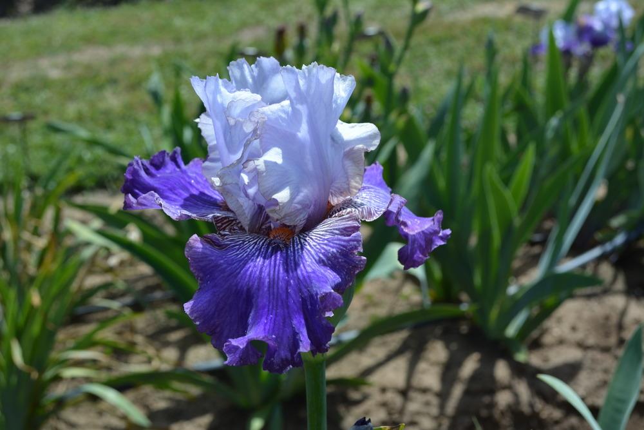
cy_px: 215
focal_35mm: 48
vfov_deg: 28.1
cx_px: 322
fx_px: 859
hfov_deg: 41.1
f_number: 6.3
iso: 200
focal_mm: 32
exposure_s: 1/160
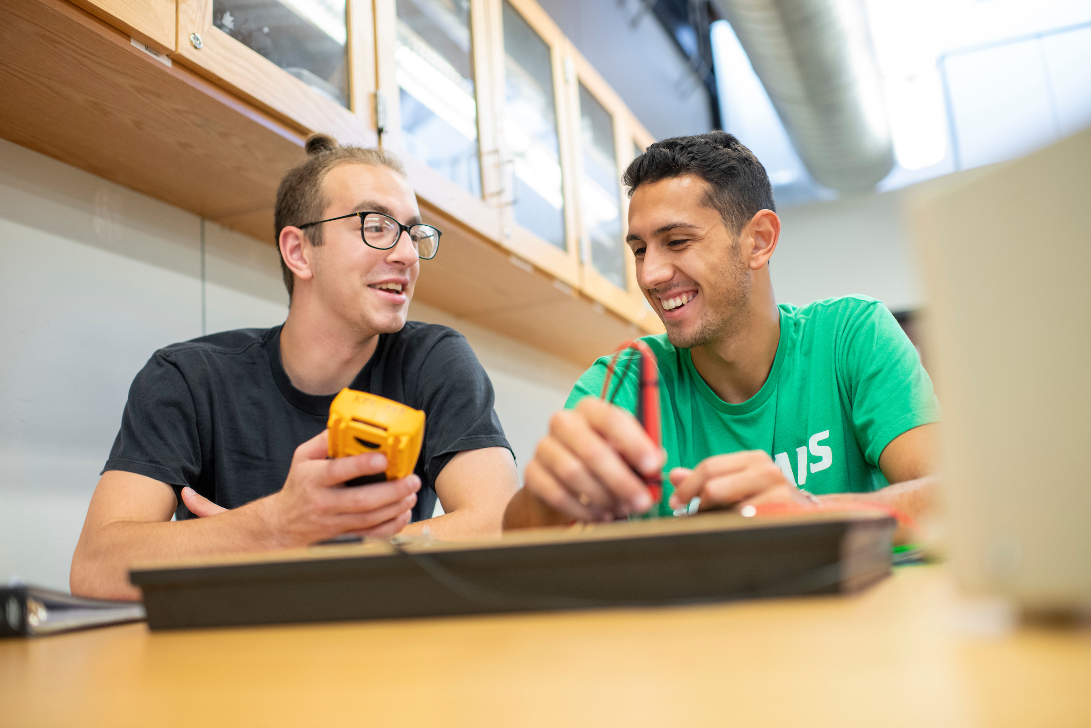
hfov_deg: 54.4
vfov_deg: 37.9
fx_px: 1061
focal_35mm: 35
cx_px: 546
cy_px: 364
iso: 640
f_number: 2.5
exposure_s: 1/100
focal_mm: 35
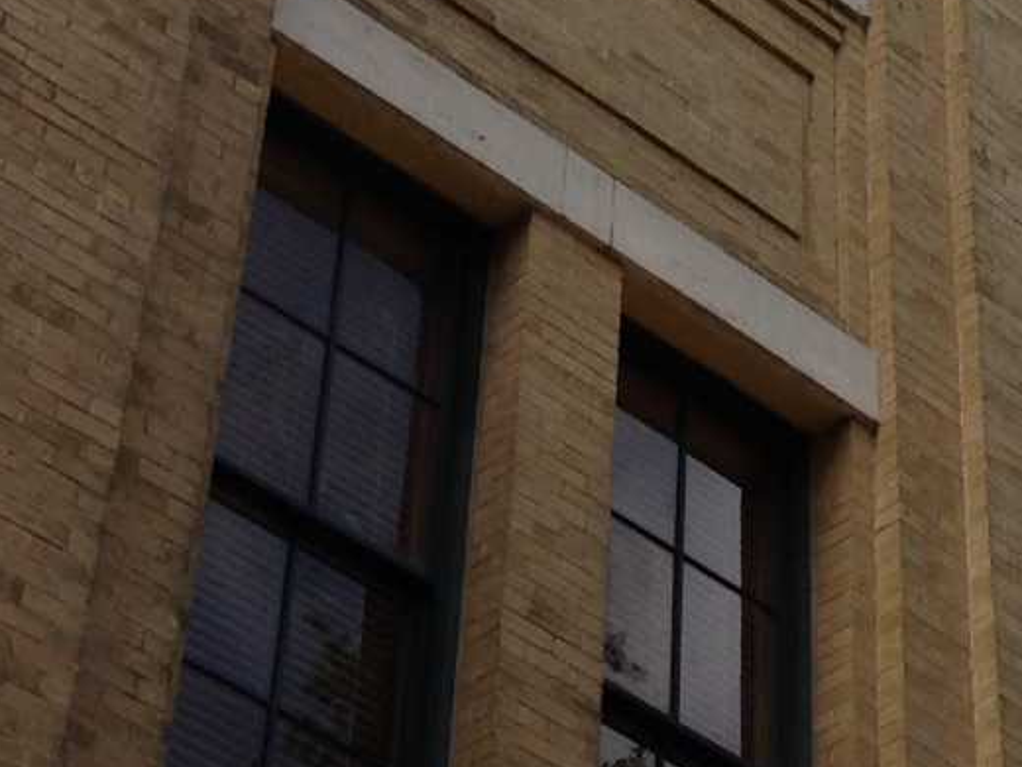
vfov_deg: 10.8
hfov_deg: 15.1
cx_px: 802
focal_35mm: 130
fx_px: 3838
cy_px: -564
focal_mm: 4.12
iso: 50
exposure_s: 1/1106
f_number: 2.4
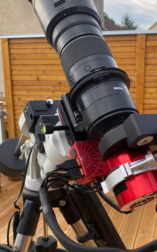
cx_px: 112
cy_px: 143
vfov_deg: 48.1
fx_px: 281
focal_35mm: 41
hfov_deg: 30.8
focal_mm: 4.25
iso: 32
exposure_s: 1/394
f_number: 1.8
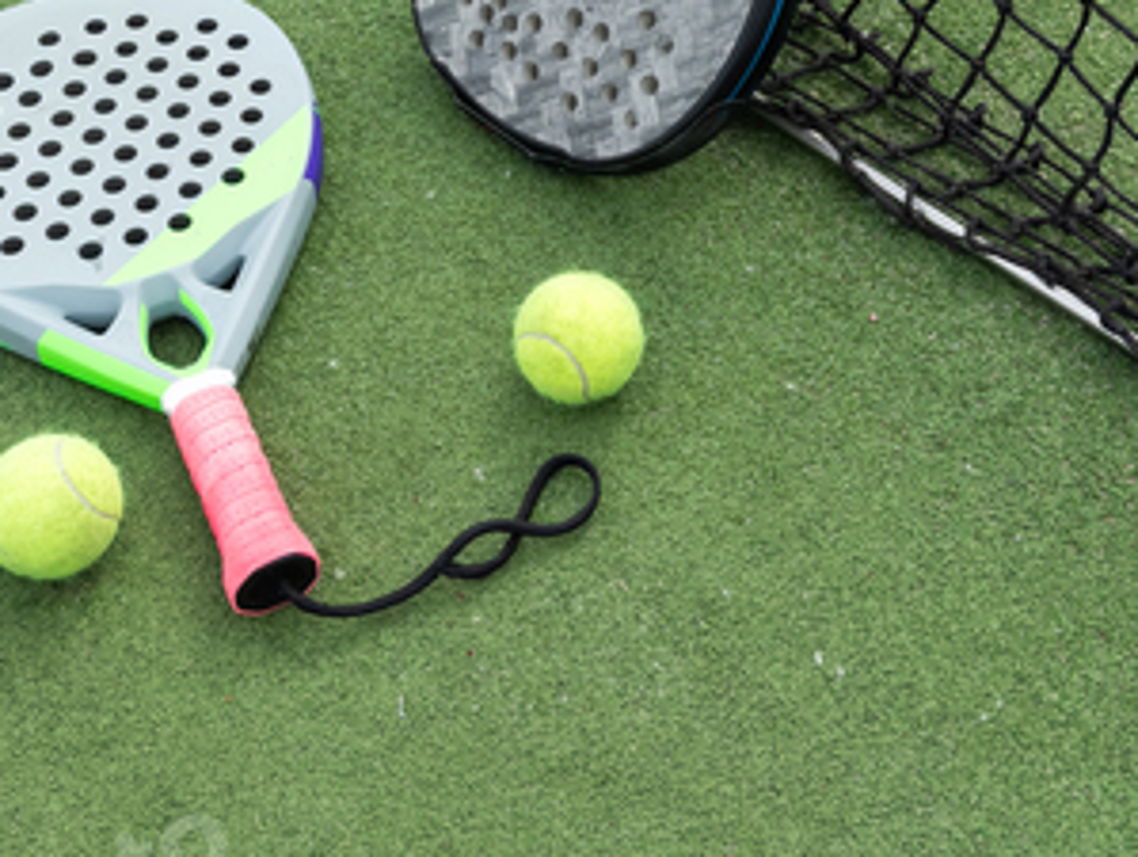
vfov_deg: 20.9
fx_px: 2271
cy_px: 67
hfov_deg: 28.1
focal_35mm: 69
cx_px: 571
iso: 100
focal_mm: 6.76
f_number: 1.8
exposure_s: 1/2300
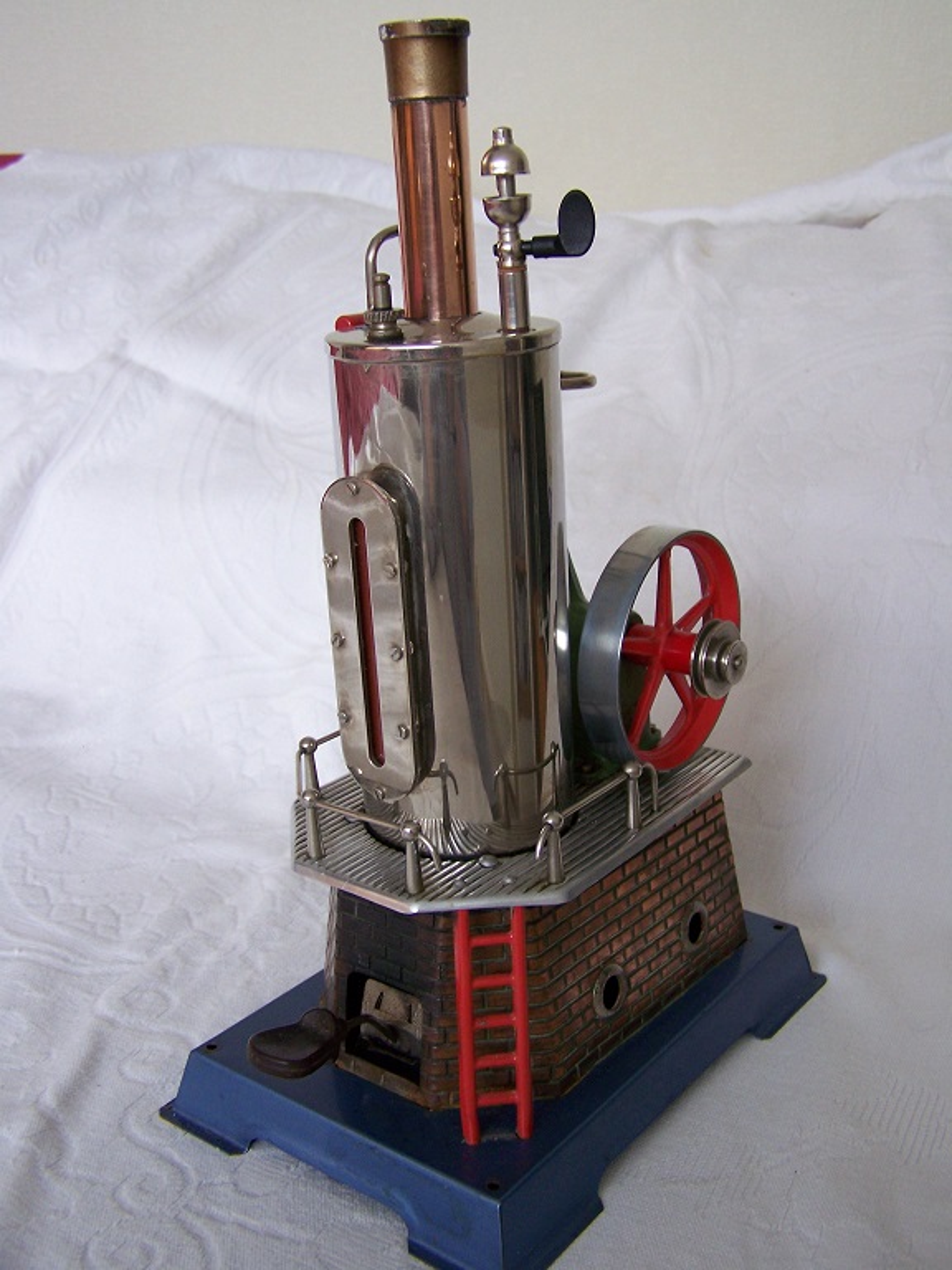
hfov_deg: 37.7
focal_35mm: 38
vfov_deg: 49.0
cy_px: 635
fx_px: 1393
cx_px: 476
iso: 100
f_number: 2.8
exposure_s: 1/30
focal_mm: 6.3
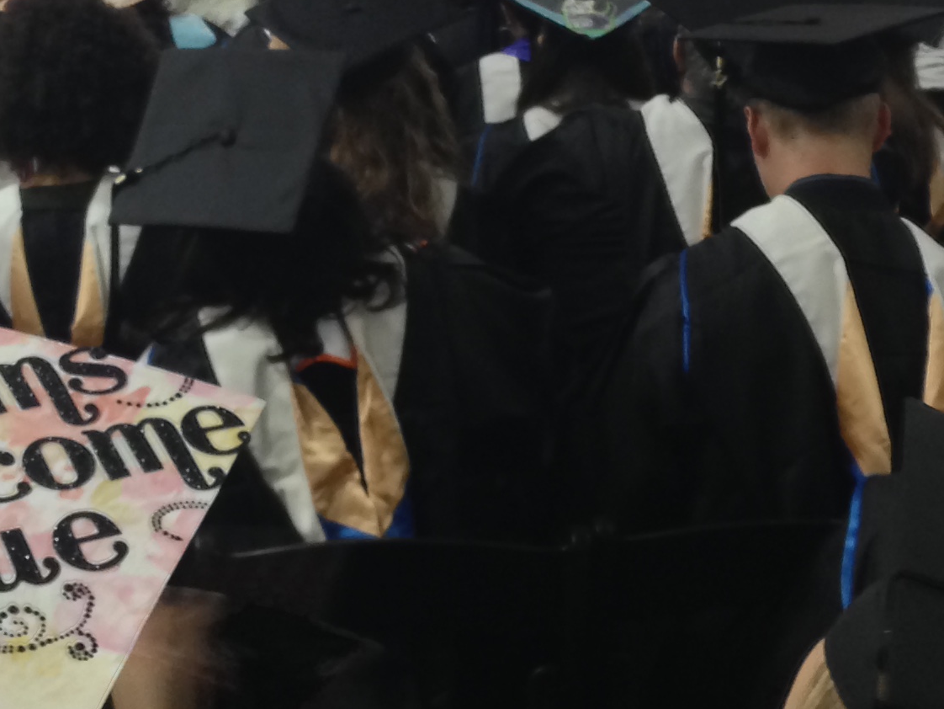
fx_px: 2619
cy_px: 260
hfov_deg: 20.3
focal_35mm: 96
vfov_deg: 15.4
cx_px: 285
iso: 160
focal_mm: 4.12
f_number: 2.4
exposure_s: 1/20
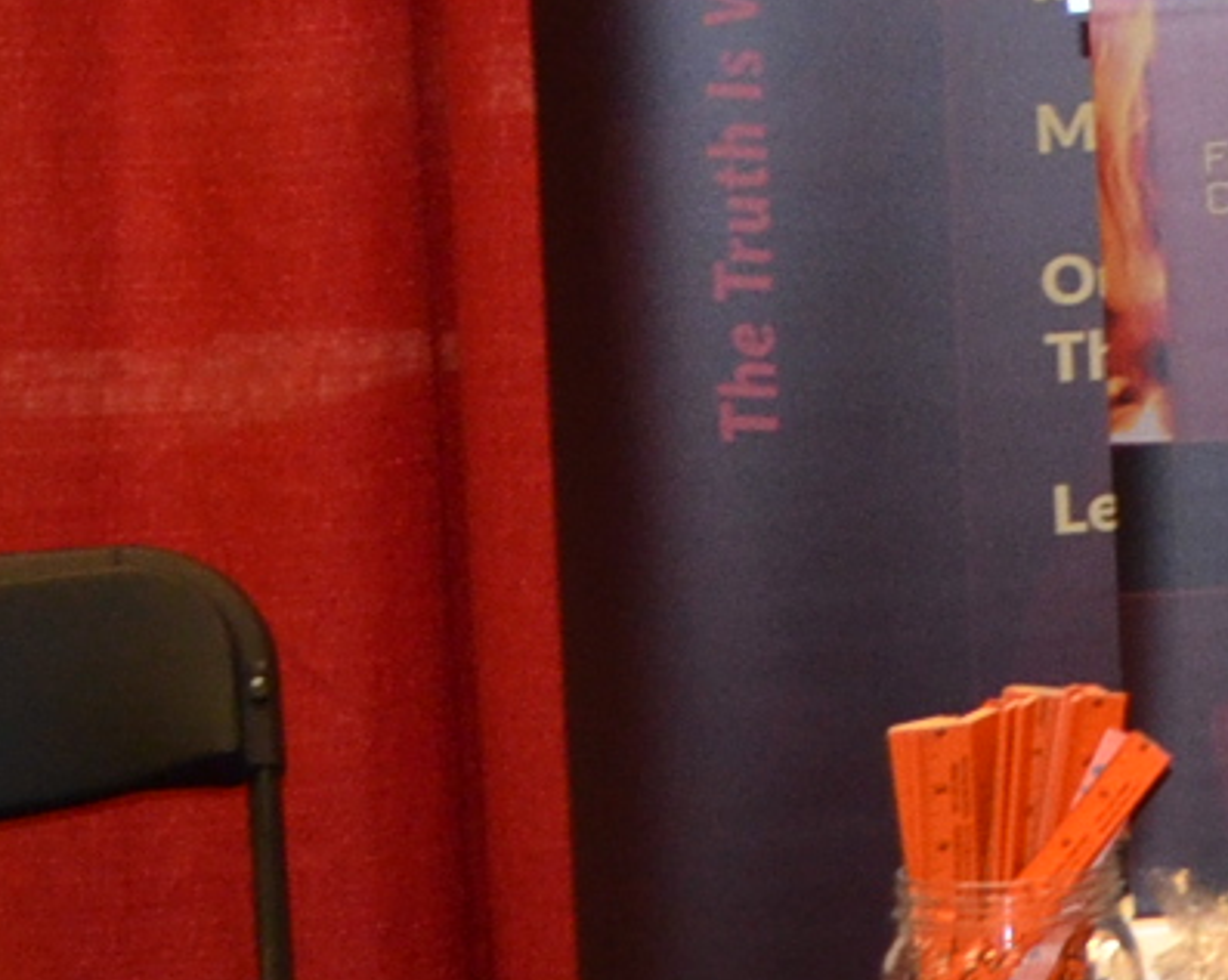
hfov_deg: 8.8
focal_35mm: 192
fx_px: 6973
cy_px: -365
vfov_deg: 7.9
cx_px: 3291
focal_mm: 22
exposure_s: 1/60
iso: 800
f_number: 4
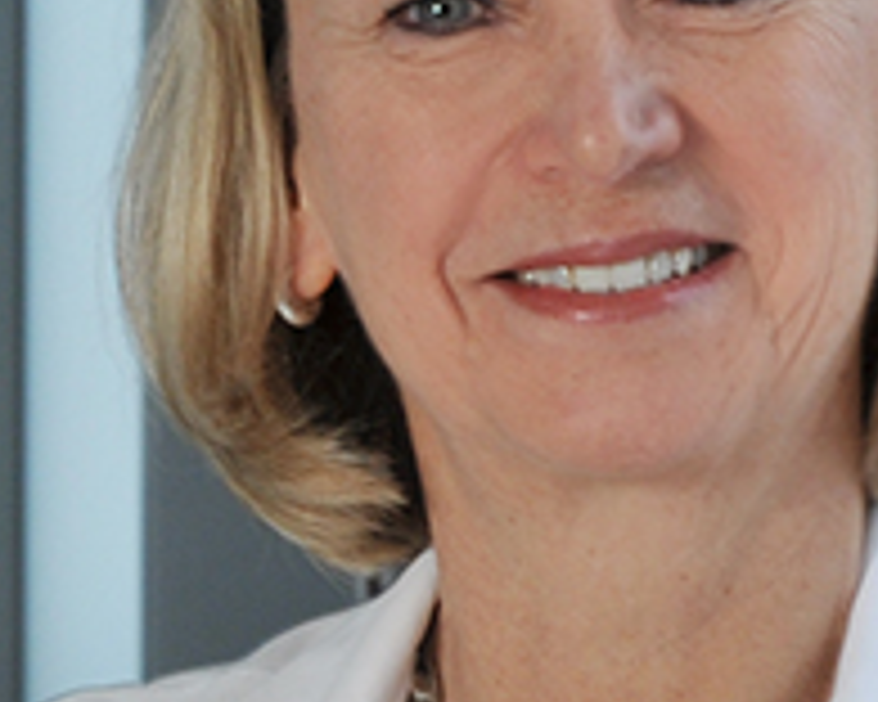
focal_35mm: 286
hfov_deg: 6.8
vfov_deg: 5.4
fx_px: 7432
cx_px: 275
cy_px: 716
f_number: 9
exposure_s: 1/20
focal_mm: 44
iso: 200
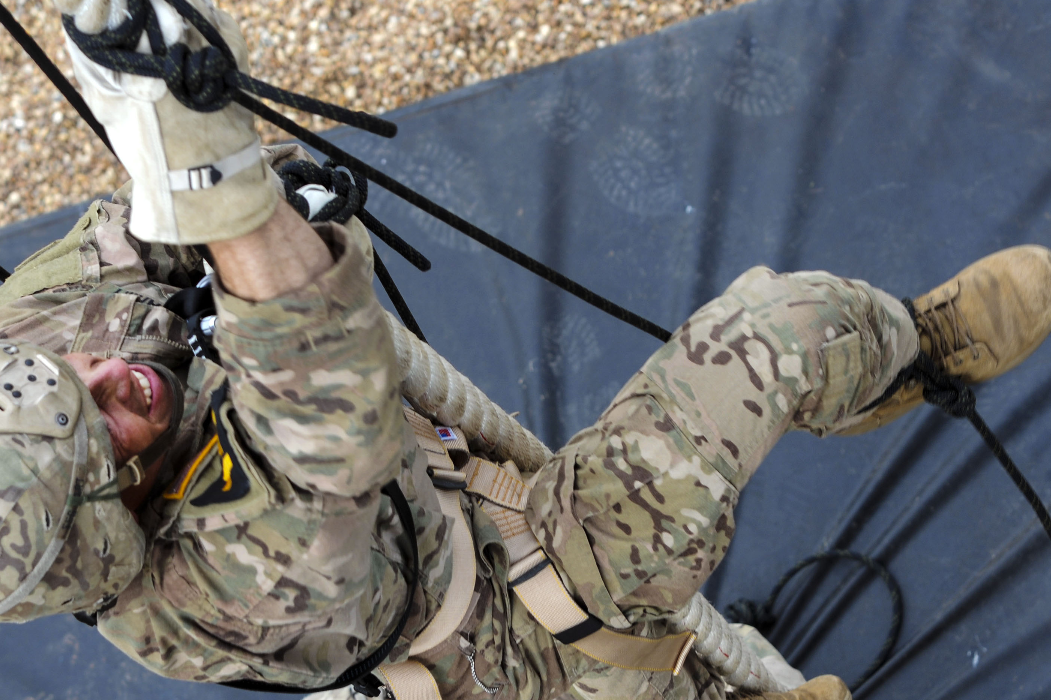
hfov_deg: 12.8
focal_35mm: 160
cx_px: 557
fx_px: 4670
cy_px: 501
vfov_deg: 8.6
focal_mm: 70
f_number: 5
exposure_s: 1/200
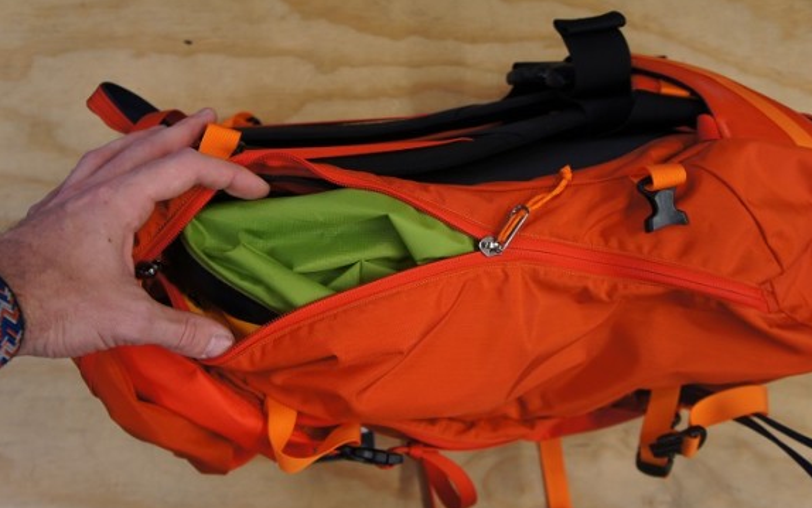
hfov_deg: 54.6
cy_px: 267
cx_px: 407
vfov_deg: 35.8
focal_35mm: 36
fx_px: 786
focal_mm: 23
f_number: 4
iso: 400
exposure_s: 1/40
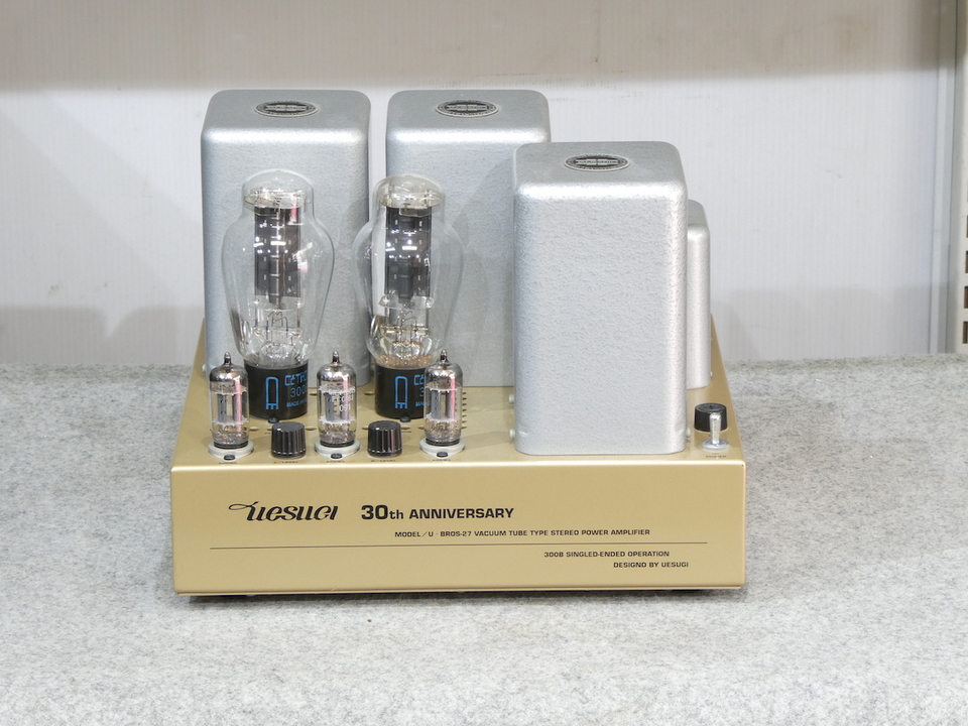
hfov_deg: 14.6
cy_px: 363
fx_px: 3775
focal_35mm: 135
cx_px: 484
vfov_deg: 11.0
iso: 200
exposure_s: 1/6
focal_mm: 24.2
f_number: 5.3
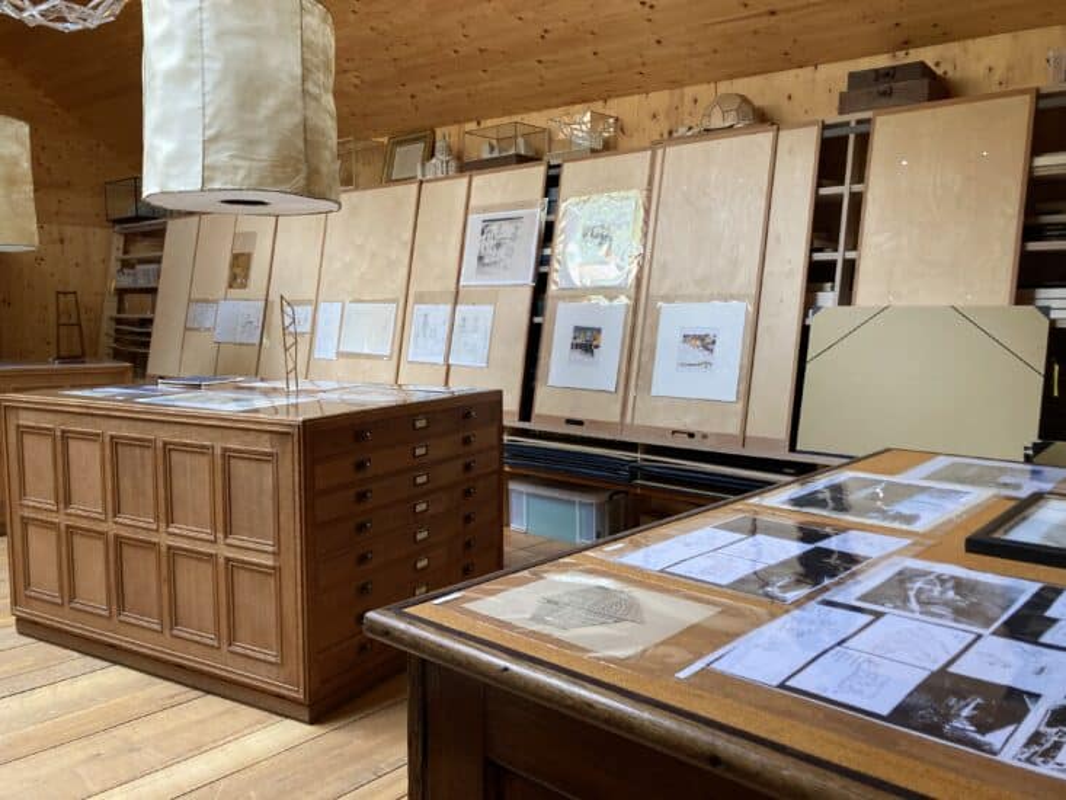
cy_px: 400
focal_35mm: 28
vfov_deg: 49.8
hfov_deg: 63.4
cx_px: 533
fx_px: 862
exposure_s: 1/99
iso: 80
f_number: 1.8
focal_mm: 3.99
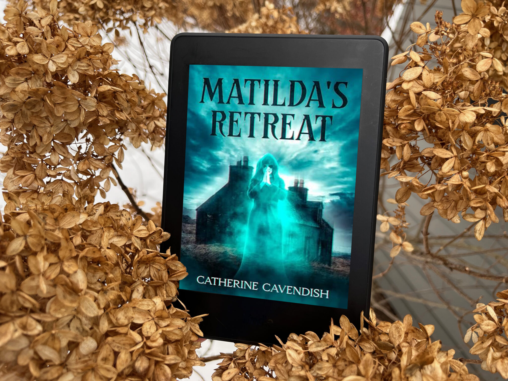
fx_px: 382
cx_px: 254
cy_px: 190
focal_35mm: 26
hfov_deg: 67.3
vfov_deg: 53.1
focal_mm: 5.1
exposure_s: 1/210
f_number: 1.6
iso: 40
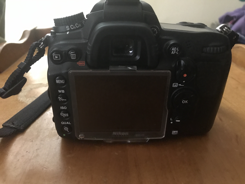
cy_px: 92
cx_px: 122
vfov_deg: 49.7
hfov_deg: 63.4
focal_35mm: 28
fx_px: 198
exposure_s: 1/4
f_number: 1.8
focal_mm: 3.99
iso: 80
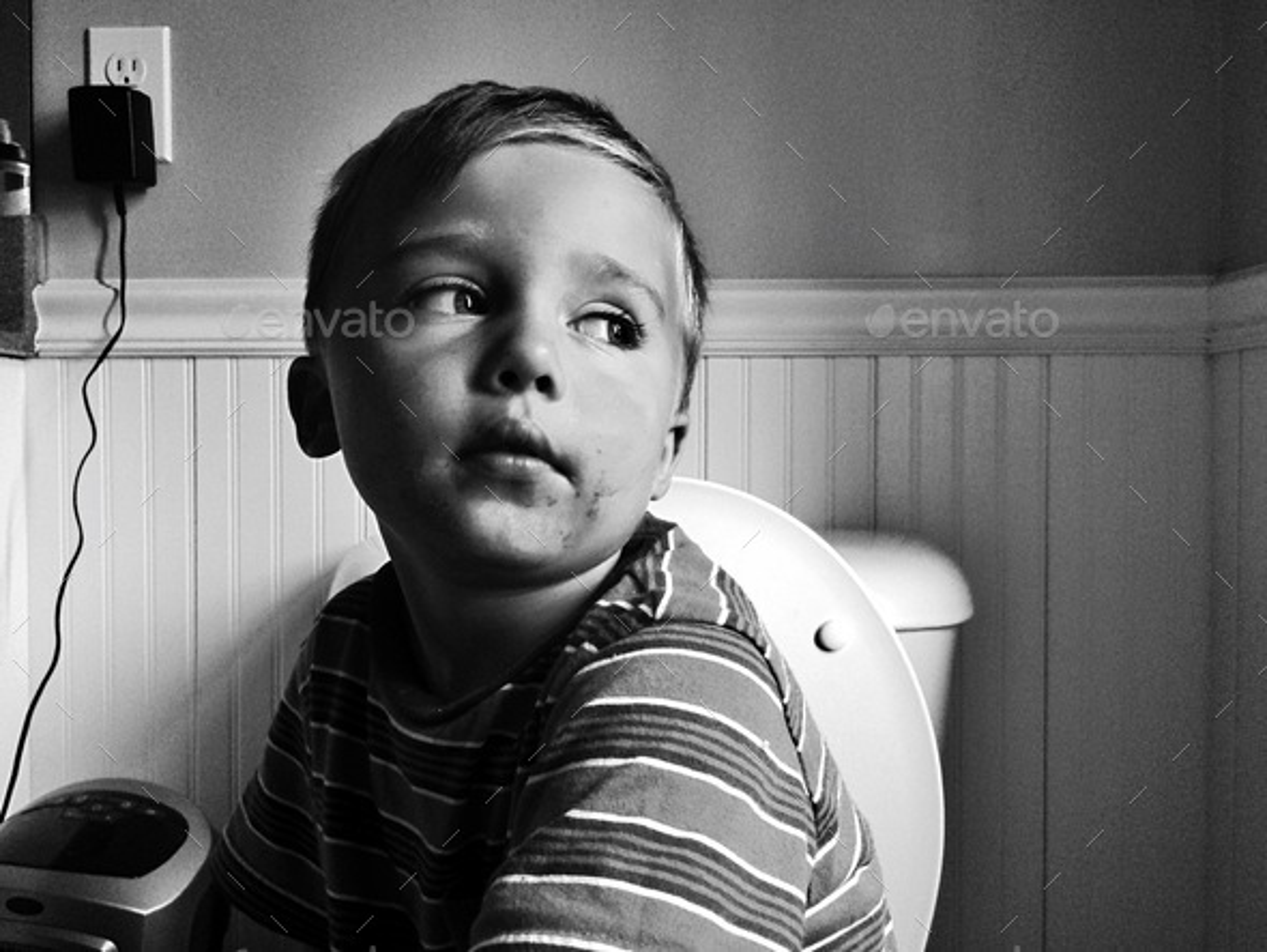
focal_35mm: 29
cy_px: 476
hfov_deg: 61.6
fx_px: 1062
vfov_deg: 48.3
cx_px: 634
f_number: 2.2
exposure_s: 1/30
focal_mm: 4.15
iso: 125
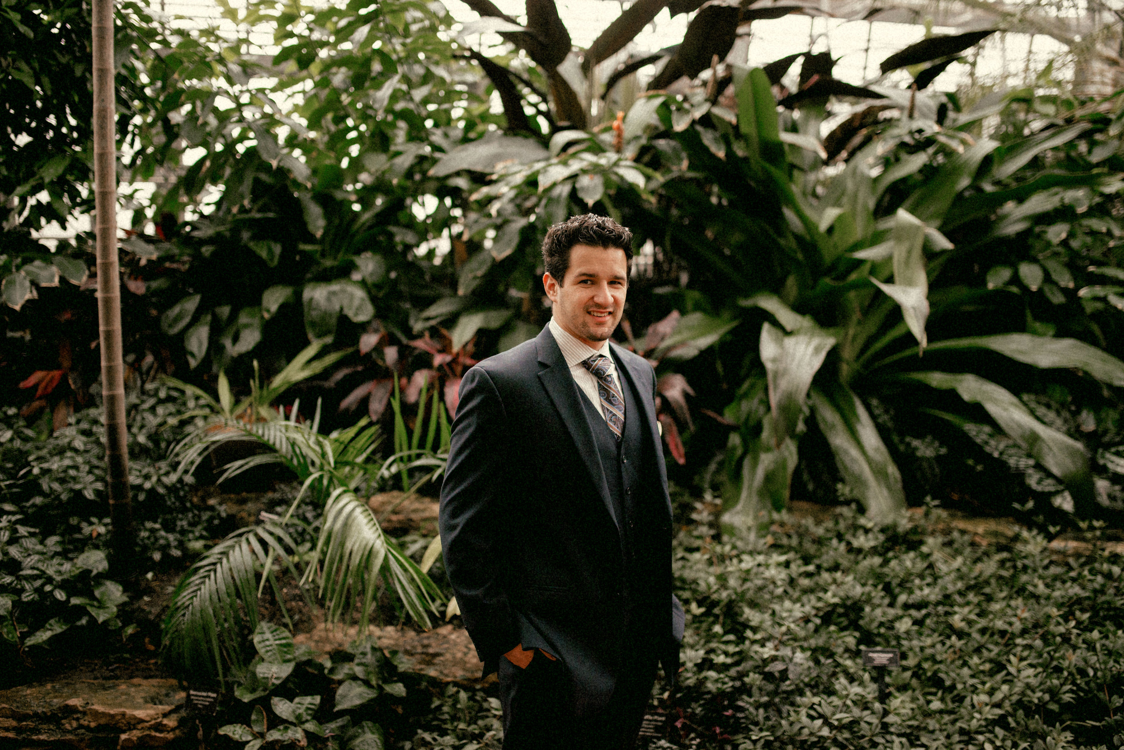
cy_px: 375
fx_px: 1093
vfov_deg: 37.9
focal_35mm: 35
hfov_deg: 54.4
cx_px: 562
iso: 640
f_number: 1.4
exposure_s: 1/4000
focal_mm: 35
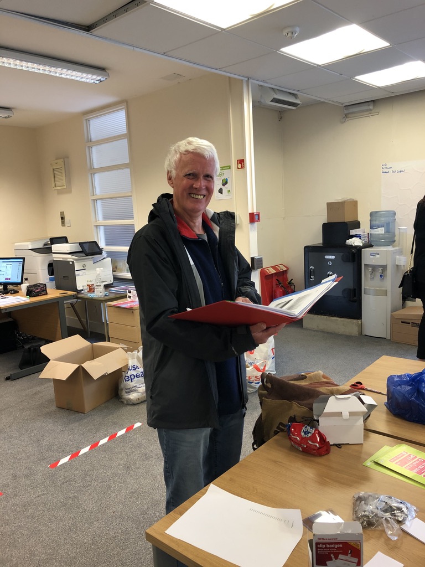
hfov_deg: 49.7
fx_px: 458
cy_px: 284
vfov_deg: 63.4
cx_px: 212
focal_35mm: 28
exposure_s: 1/25
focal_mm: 3.99
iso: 32
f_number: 1.8
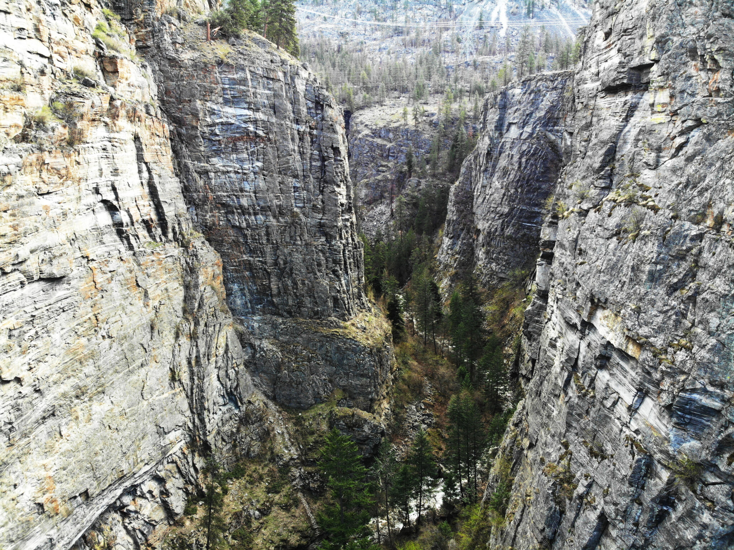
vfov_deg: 56.8
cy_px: 275
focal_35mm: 24
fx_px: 509
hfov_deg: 71.6
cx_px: 367
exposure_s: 1/134
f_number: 2.8
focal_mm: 4.5
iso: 110
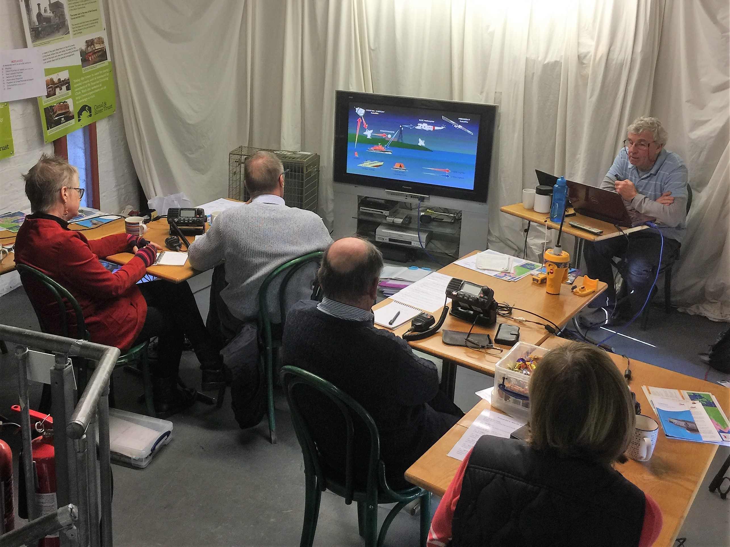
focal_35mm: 29
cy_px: 274
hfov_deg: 61.7
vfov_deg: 48.2
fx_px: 612
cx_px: 365
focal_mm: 4.15
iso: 40
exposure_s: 1/33
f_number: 2.2
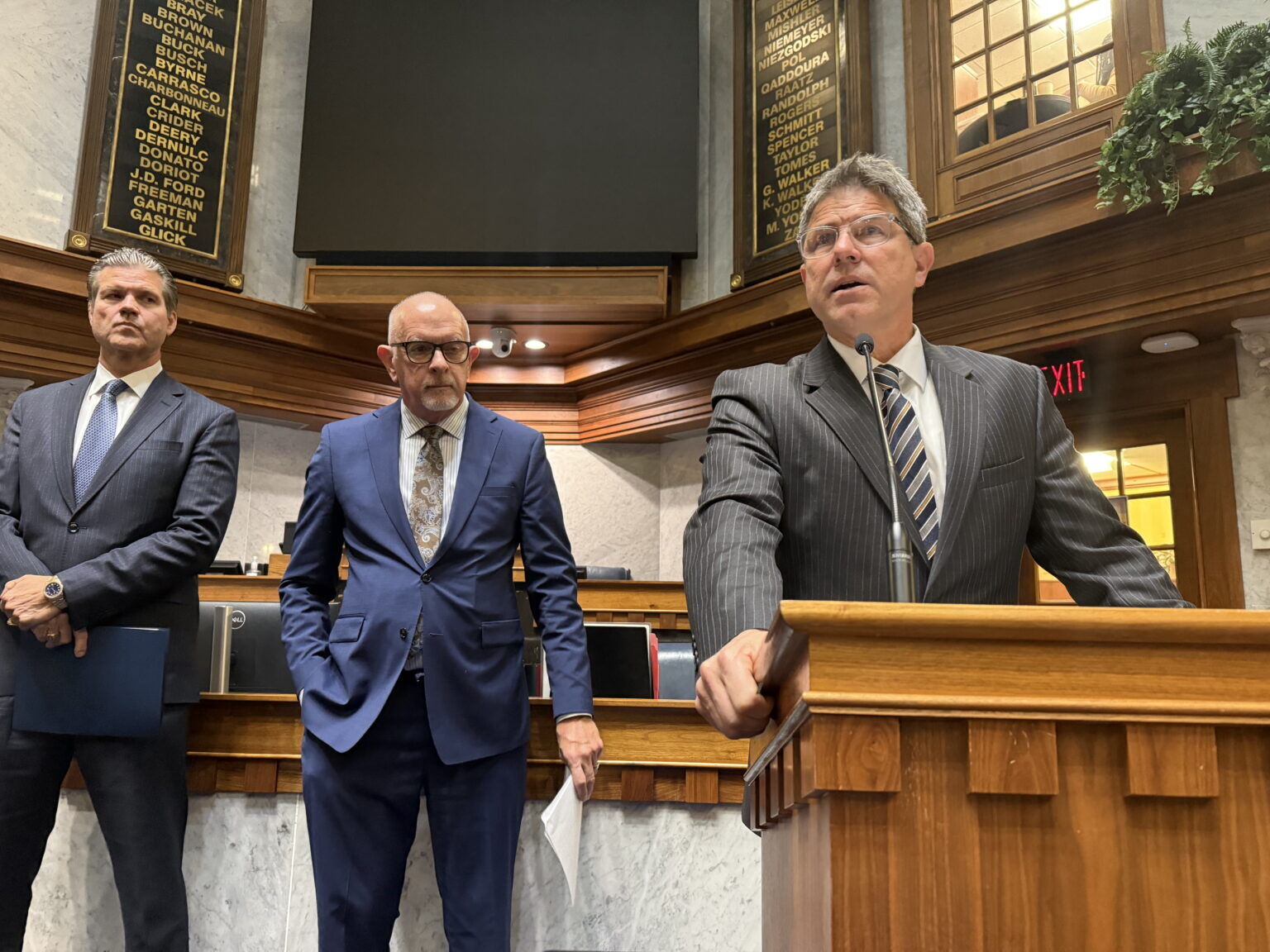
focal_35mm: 24
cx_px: 635
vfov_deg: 56.8
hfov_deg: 71.6
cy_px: 476
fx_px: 881
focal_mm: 6.76
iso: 640
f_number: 1.78
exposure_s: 1/60
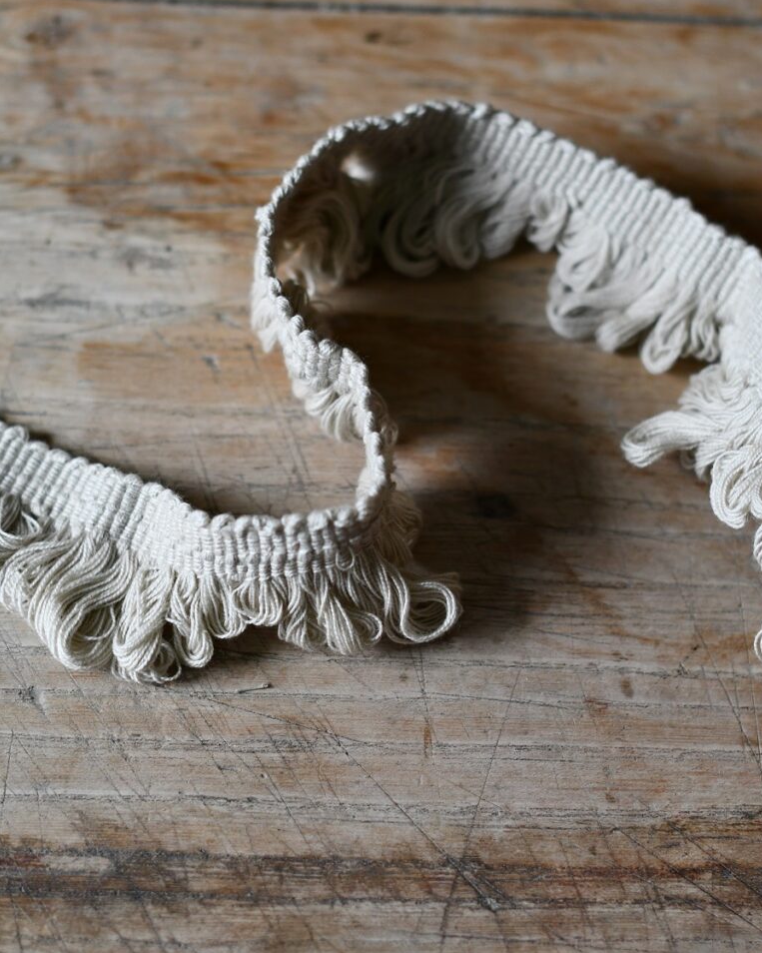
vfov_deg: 22.5
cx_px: 381
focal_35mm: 85
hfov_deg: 18.1
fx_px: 2397
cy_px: 491
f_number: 2.8
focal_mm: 50
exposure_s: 1/125
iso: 800
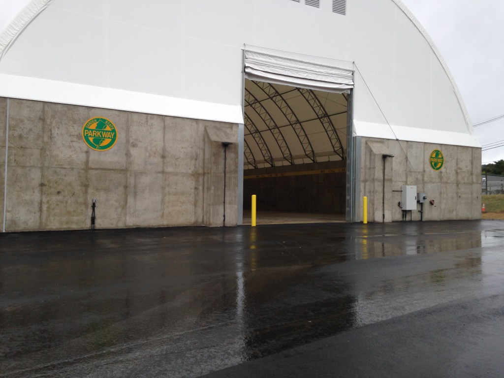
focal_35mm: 33
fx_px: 480
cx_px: 252
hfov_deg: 55.4
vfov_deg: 42.9
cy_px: 189
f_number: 2.4
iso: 50
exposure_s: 1/148
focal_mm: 4.12
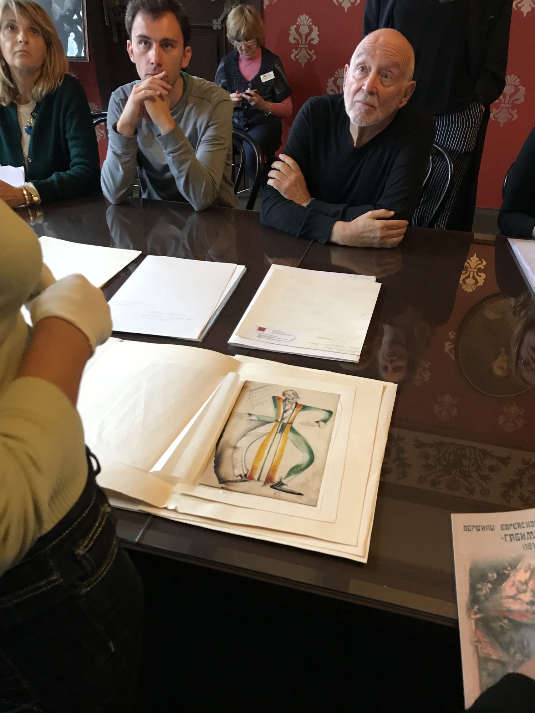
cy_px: 356
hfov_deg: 49.7
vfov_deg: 63.4
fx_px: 577
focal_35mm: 28
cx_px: 268
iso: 100
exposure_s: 1/14
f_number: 1.8
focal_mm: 3.99
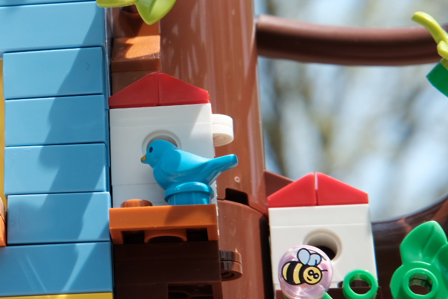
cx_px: -2
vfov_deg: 11.9
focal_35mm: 115
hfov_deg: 17.4
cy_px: 104
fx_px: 1431
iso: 320
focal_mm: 35
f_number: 11
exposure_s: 1/100
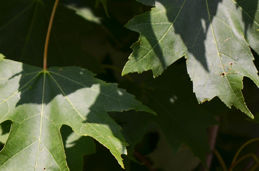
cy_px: 104
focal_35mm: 627
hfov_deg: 3.3
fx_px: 4502
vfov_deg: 2.2
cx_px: 82
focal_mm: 200
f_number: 5.6
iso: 100
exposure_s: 1/400
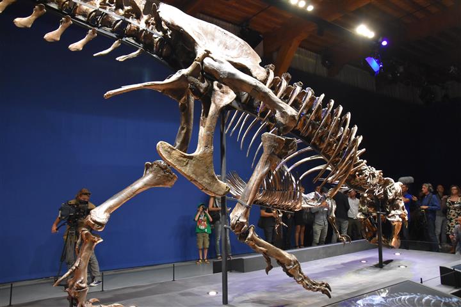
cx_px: 230
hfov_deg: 67.4
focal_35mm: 27
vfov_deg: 47.9
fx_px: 346
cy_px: 154
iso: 3600
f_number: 3.5
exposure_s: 1/60
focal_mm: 18
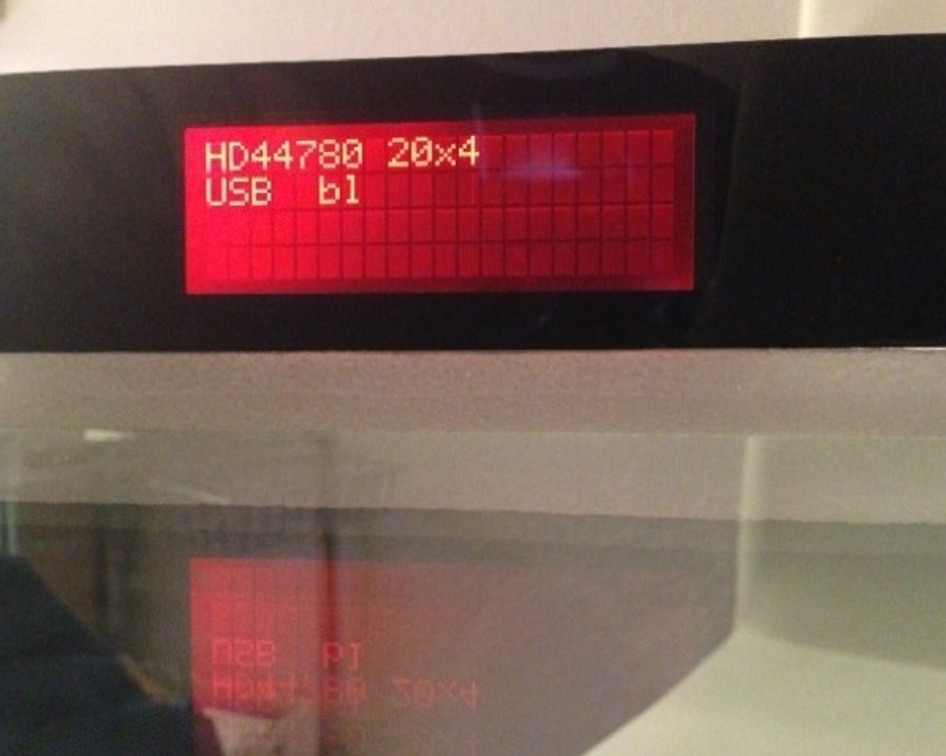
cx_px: 473
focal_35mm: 35
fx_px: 980
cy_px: 376
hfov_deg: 51.5
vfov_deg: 42.2
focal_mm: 4.13
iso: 800
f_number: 2.4
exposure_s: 1/15
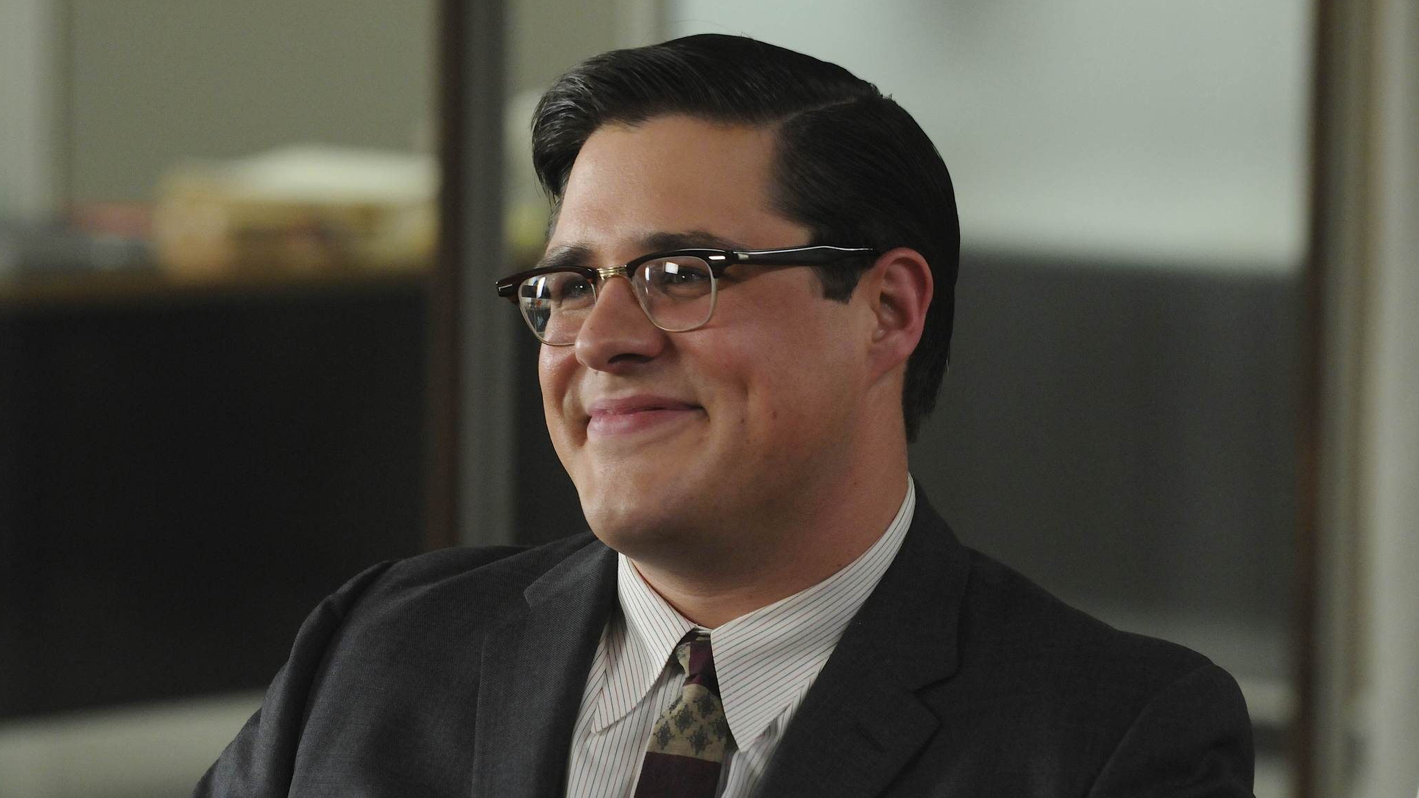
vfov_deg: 5.9
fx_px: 7713
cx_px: 710
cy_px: 425
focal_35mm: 205
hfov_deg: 10.5
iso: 1600
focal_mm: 130
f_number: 4
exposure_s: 1/125
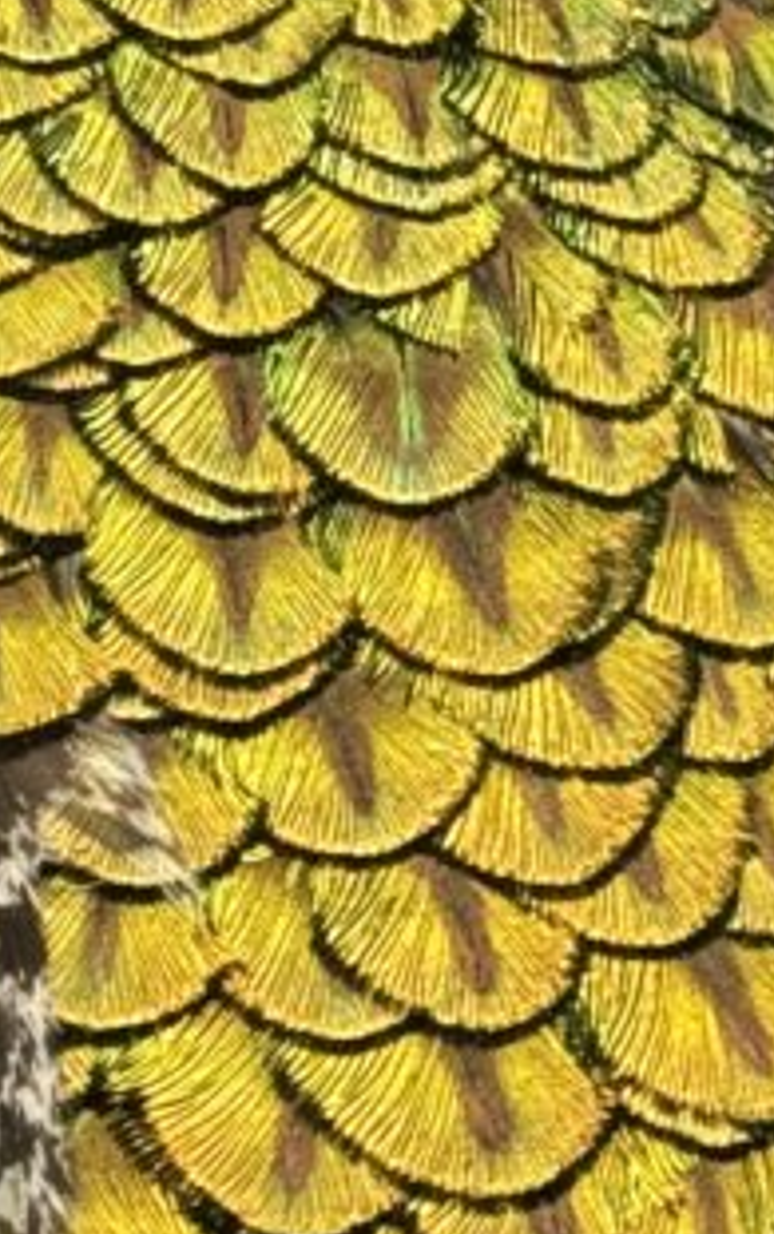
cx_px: -198
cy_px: -1103
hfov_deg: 5.2
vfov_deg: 8.0
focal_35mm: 251
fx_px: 8452
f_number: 1.78
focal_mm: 6.76
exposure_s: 1/50
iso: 160
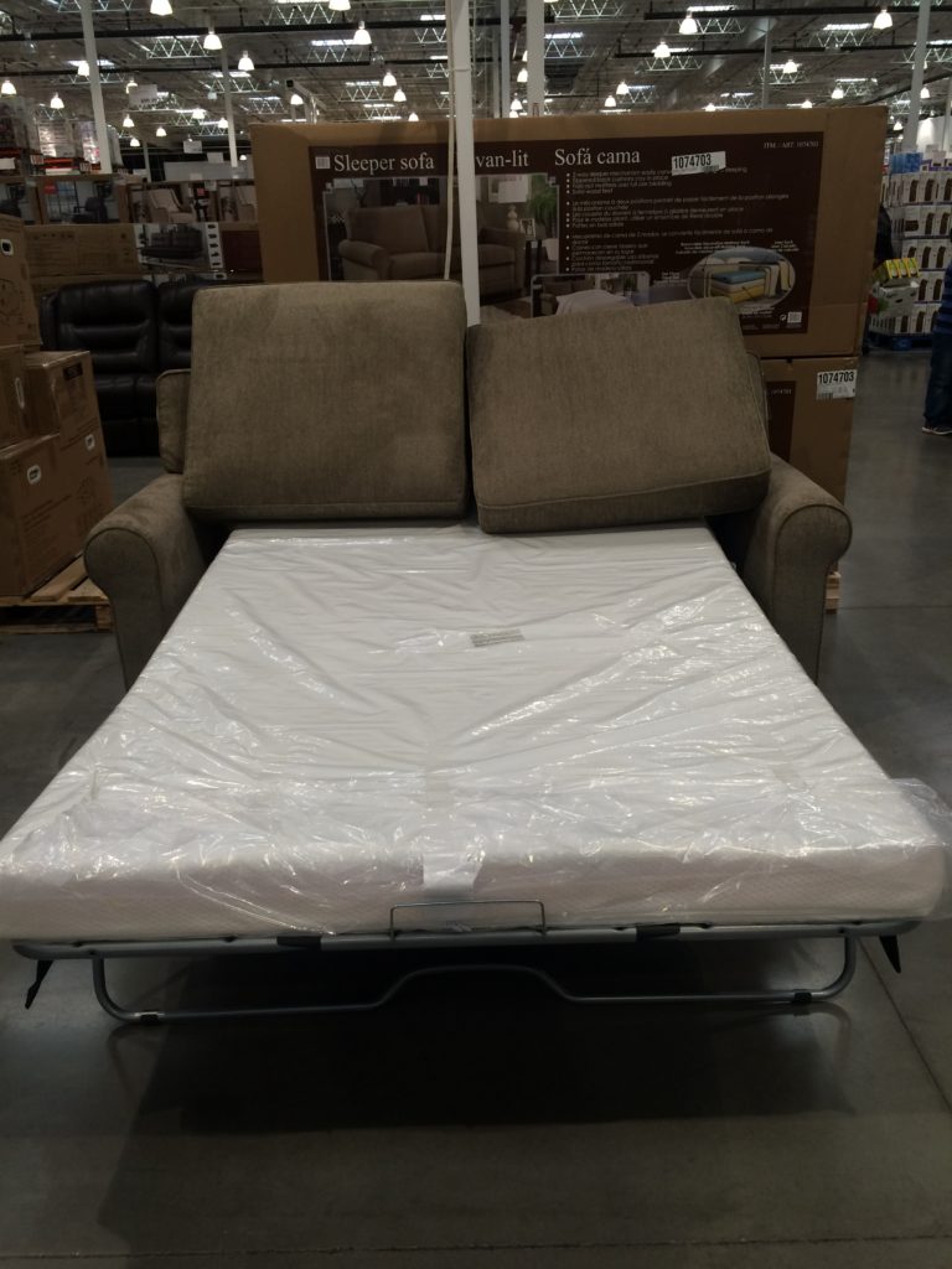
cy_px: 634
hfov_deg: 48.2
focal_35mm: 29
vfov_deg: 61.7
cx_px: 476
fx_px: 1063
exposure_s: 1/40
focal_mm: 4.15
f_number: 2.2
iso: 32
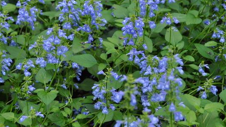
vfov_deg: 12.1
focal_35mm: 100
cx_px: 134
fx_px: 599
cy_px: 27
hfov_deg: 21.3
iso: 400
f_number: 4.2
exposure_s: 1/60
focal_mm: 34
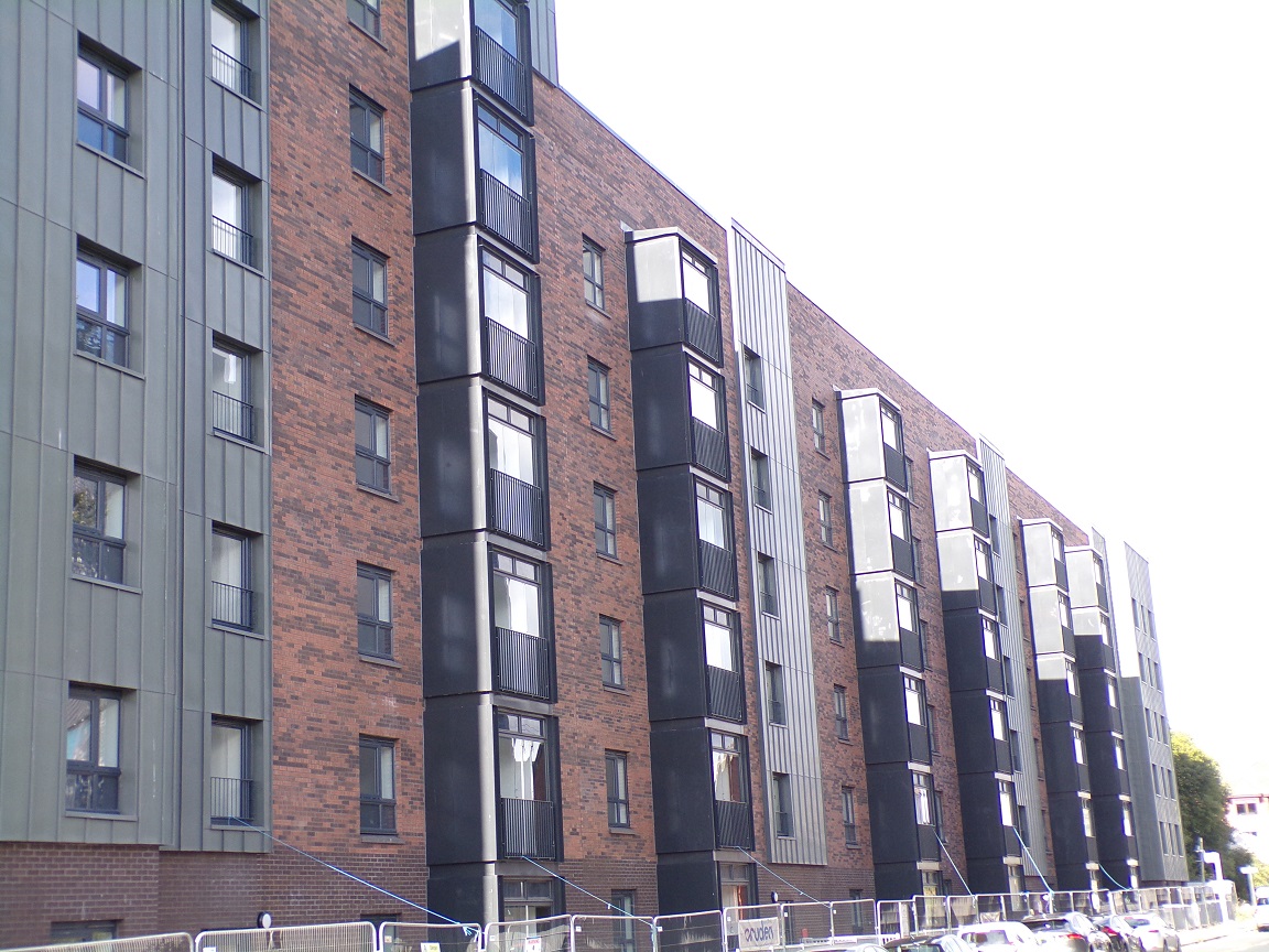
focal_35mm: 49
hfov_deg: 38.9
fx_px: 1796
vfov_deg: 29.7
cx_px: 634
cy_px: 476
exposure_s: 1/140
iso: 80
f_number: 3.5
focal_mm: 8.7
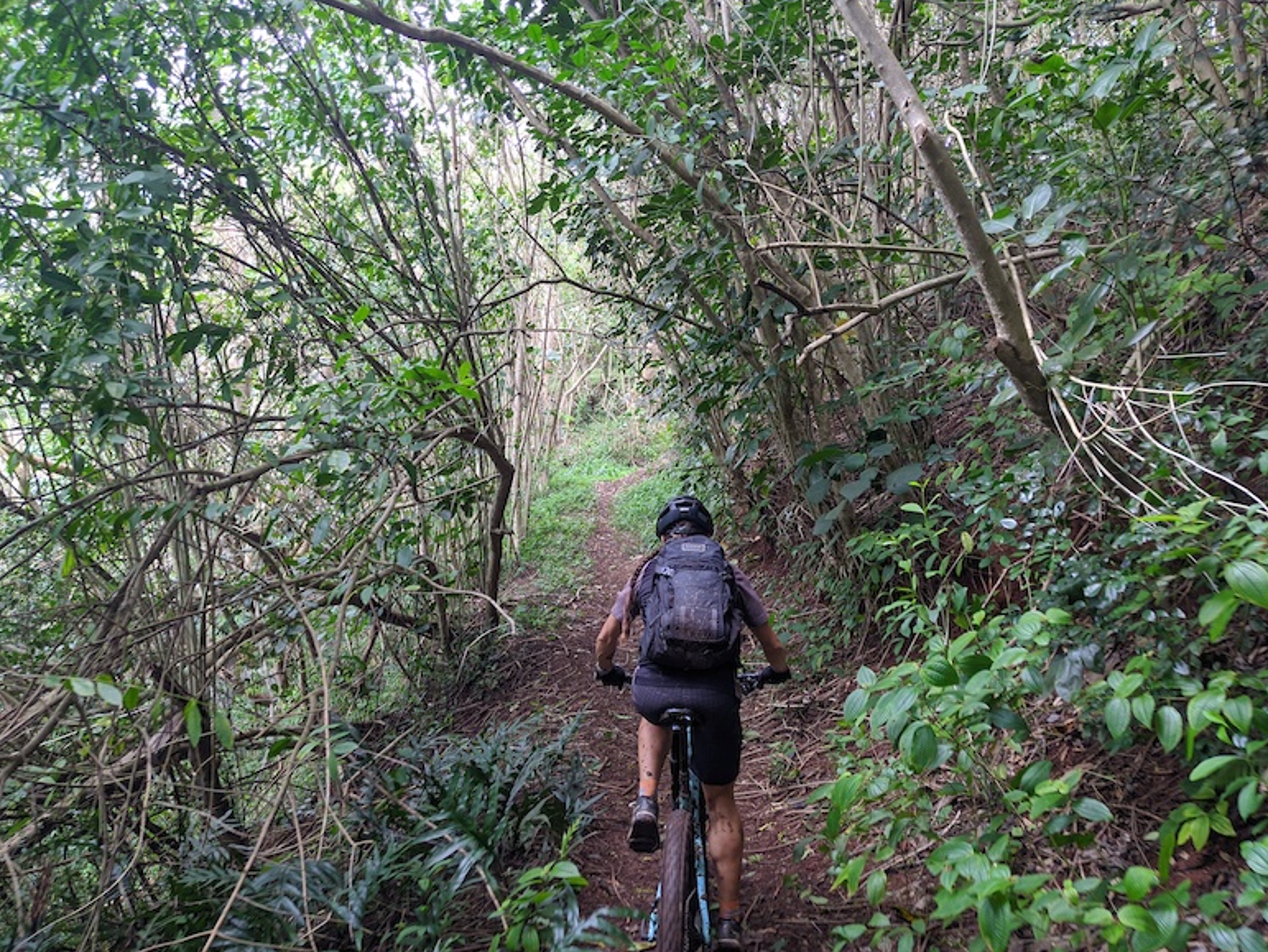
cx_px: 641
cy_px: 478
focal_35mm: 28
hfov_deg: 63.4
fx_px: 1026
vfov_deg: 49.8
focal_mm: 4.38
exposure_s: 1/89.9
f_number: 1.73
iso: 88
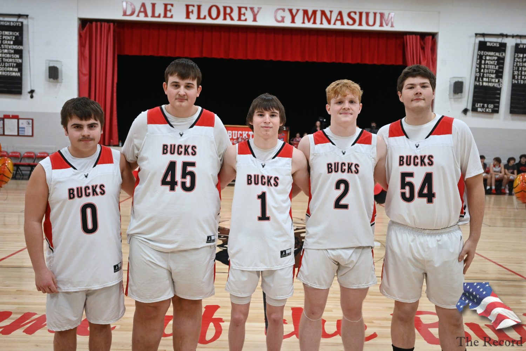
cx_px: 263
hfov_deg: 59.5
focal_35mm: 32
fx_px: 460
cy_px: 176
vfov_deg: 41.7
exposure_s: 1/100
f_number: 4.8
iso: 3200
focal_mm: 31.5
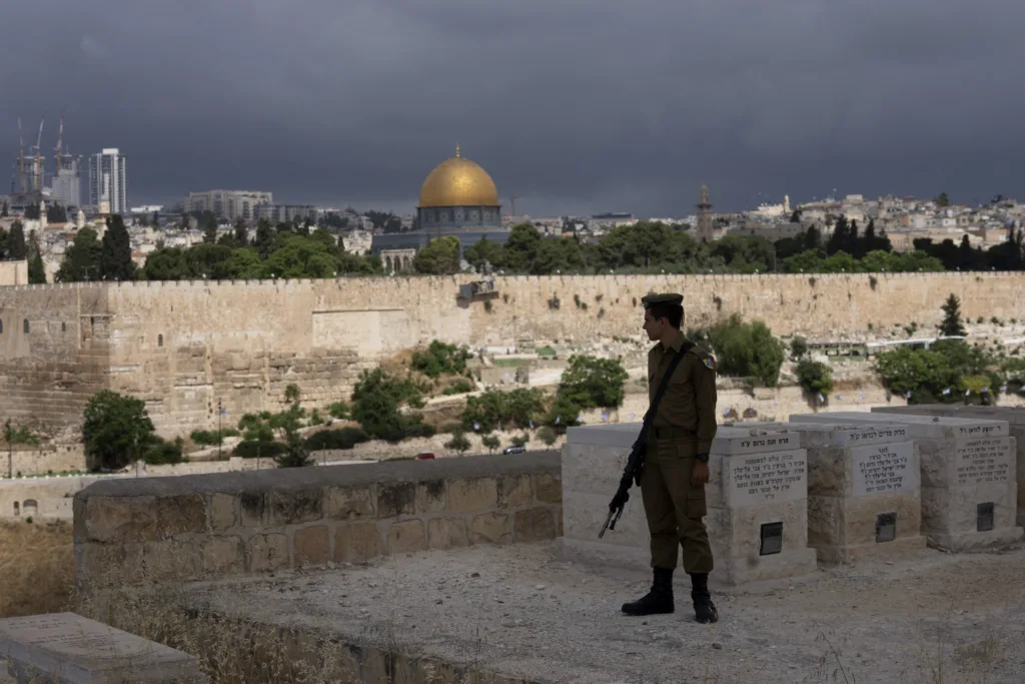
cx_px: 512
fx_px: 2193
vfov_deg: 17.7
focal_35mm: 77
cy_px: 342
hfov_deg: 26.3
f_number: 8
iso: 400
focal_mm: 77
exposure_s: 1/1600
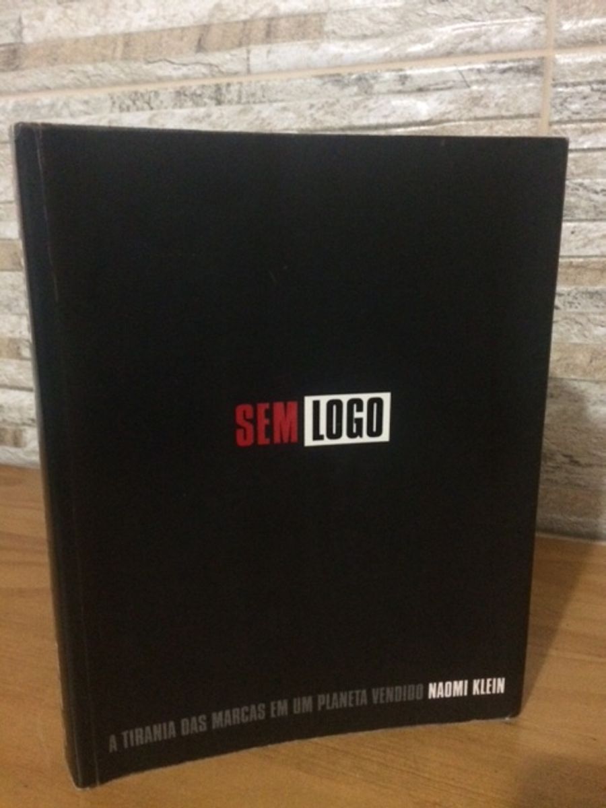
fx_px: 677
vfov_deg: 61.7
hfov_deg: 48.2
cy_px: 404
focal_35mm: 29
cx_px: 303
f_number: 2.2
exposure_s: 1/15
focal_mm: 4.15
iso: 640
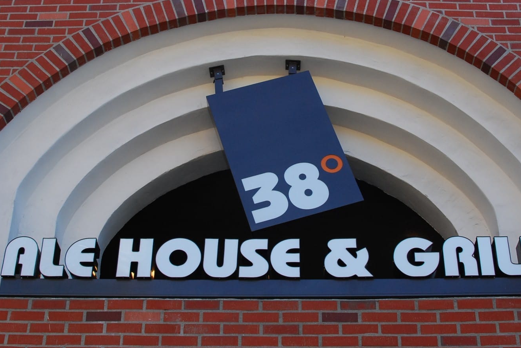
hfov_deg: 33.6
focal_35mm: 60
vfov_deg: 22.8
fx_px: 863
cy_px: 164
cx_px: 275
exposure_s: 1/250
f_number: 8
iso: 500
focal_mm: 35
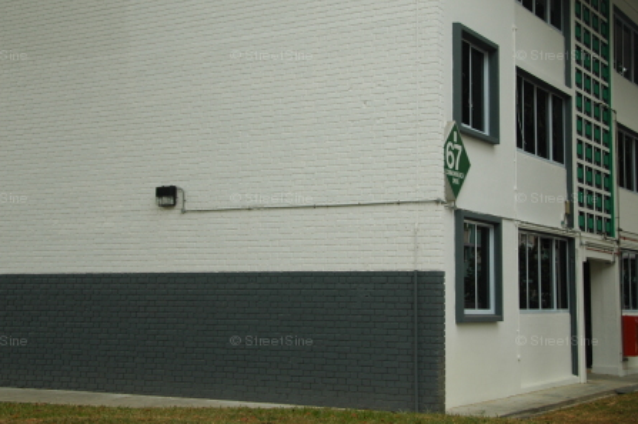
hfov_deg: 34.0
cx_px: 337
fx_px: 1044
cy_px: 166
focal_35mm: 59
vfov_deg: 22.9
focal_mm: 32
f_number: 4.2
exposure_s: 1/50
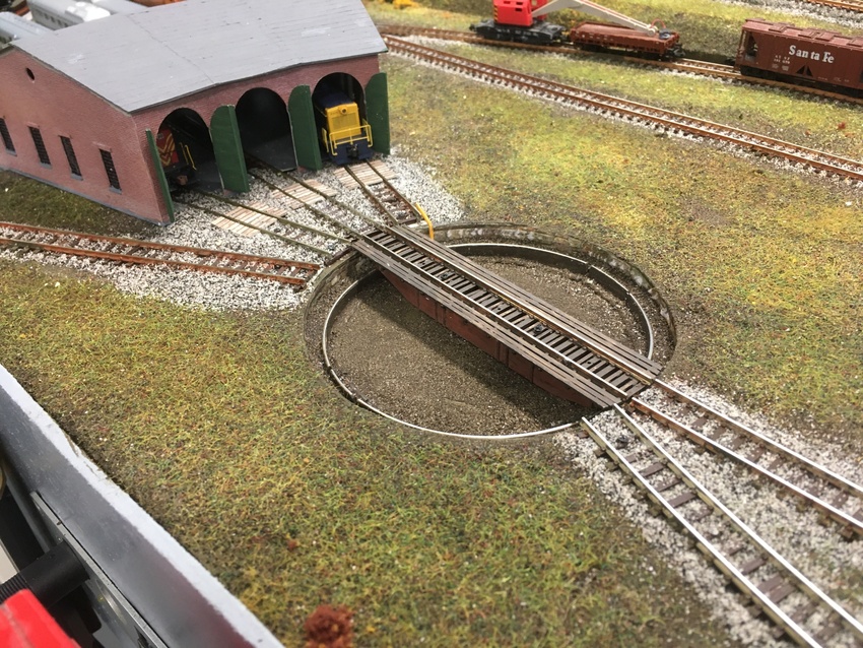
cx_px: 432
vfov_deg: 48.2
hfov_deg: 61.6
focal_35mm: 29
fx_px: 723
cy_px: 324
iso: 125
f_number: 2.2
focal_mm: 4.15
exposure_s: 1/33
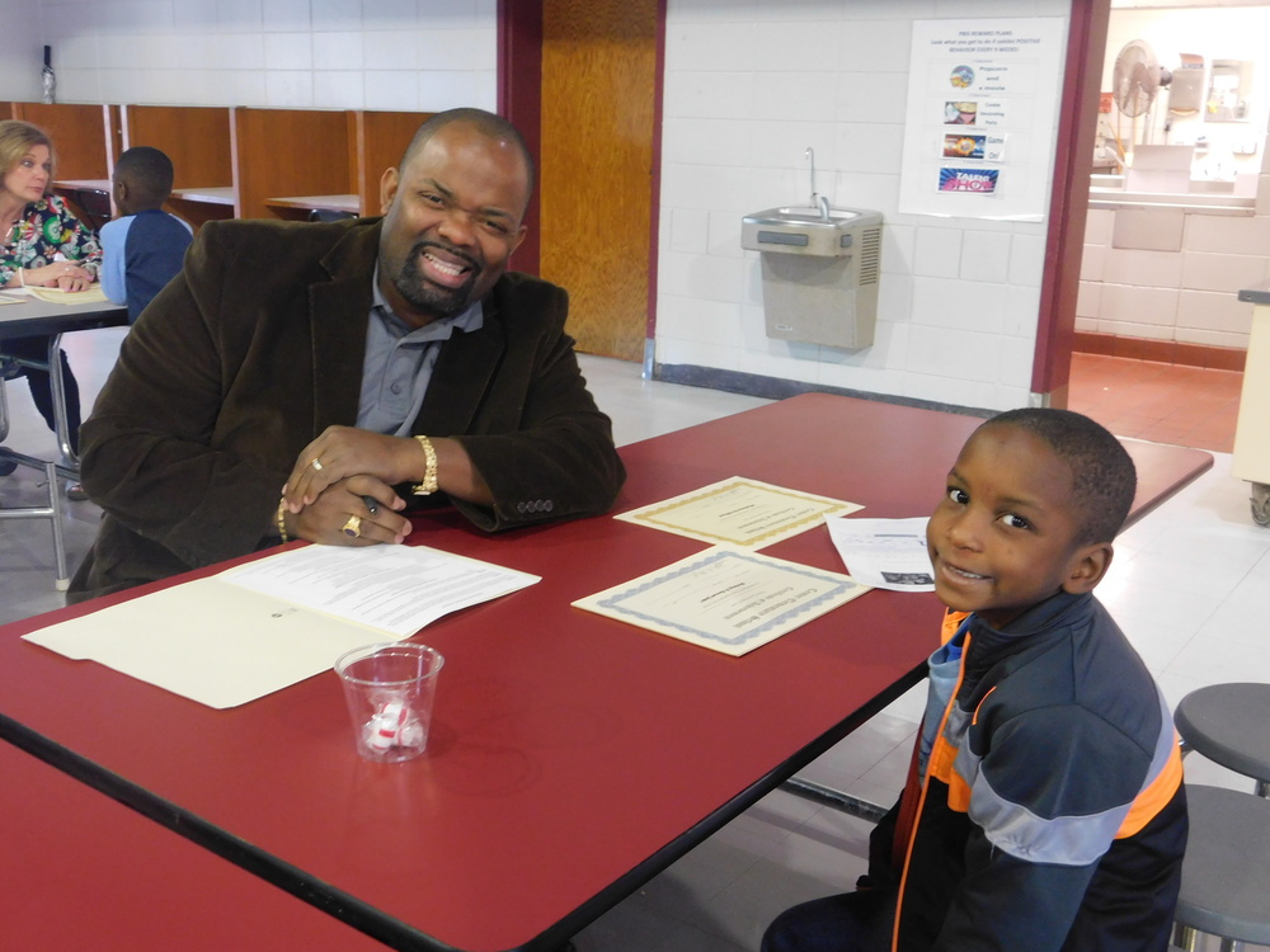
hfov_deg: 51.4
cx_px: 635
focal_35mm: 36
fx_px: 1321
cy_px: 476
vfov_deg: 39.7
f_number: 3.5
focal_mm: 6.3
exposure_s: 1/13
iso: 400
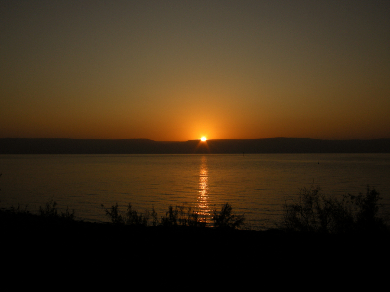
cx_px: 195
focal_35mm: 36
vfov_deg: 39.7
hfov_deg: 51.4
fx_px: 406
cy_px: 146
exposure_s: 1/423
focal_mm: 7.5
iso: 64
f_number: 6.8
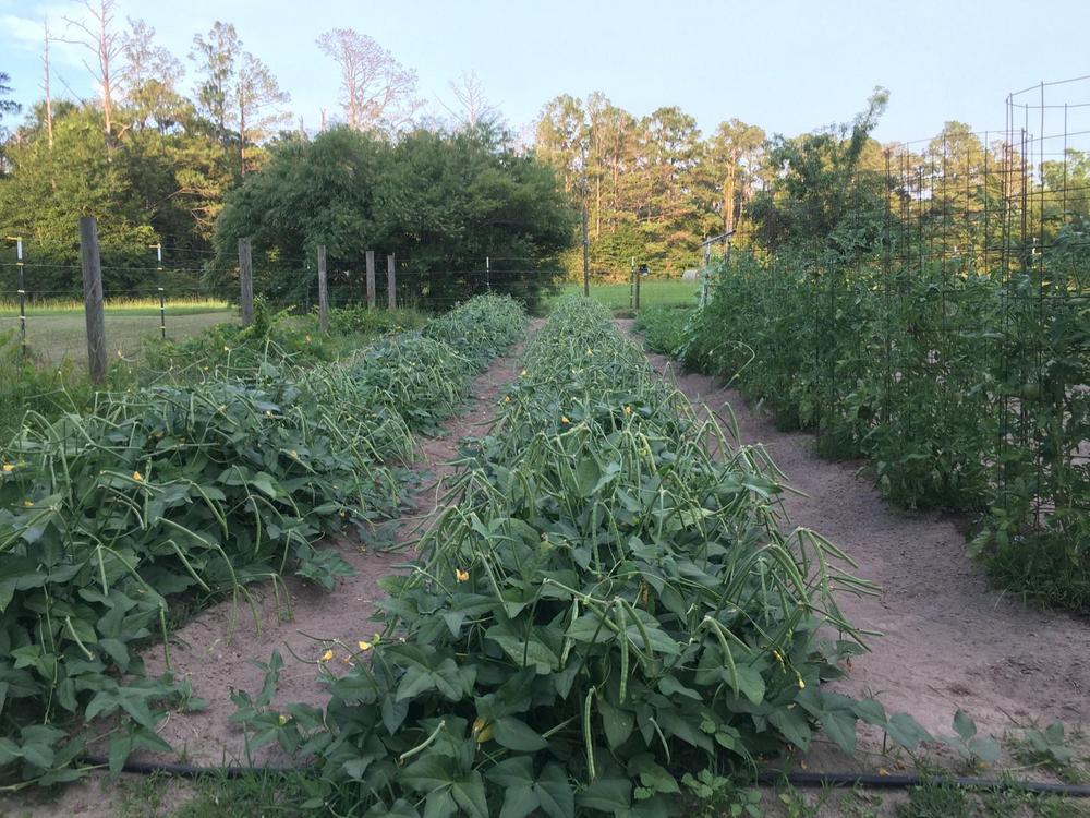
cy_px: 409
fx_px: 913
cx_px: 545
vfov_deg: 48.2
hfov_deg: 61.7
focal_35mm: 29
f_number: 2.2
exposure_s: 1/129
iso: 25
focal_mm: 4.15
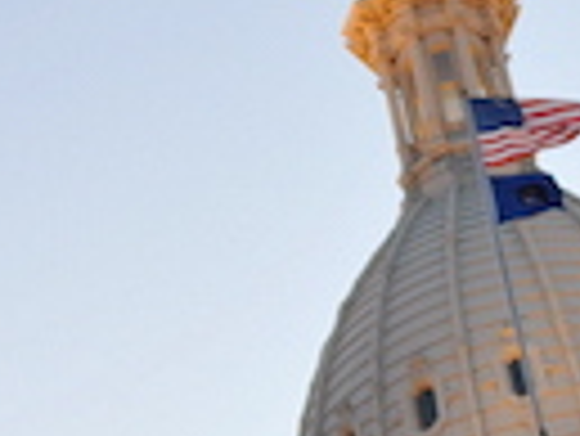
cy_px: 461
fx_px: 3673
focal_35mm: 219
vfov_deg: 6.8
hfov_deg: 8.6
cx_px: 1070
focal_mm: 28
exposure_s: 1/60
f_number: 4
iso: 400
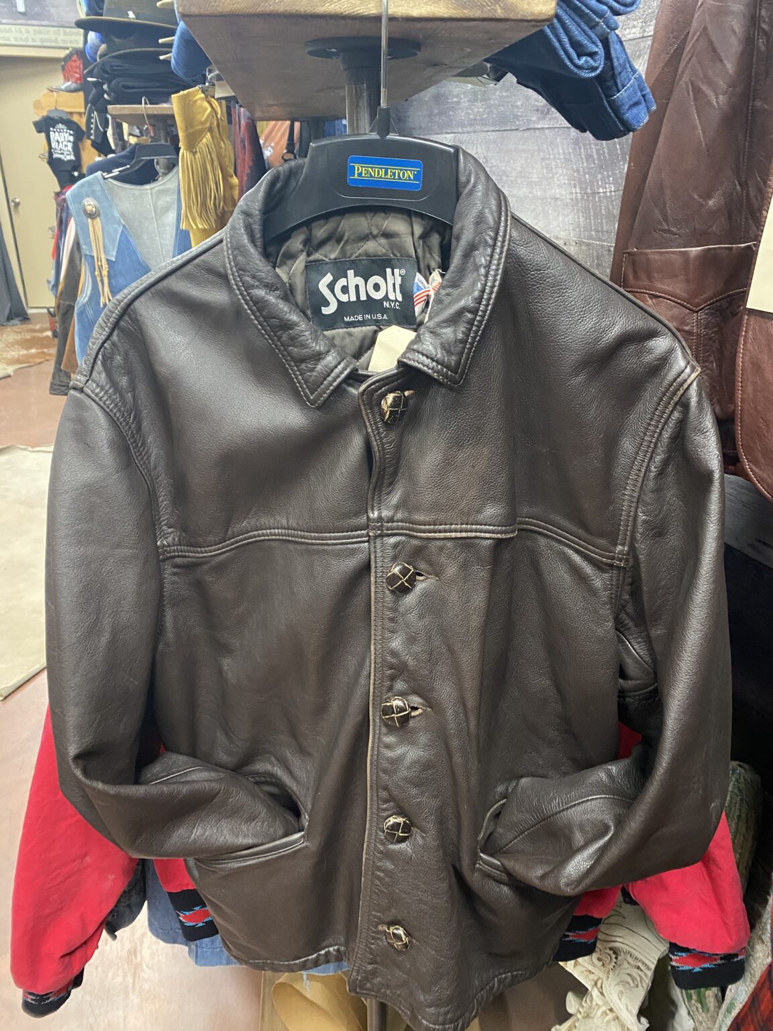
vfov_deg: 67.3
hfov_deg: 53.1
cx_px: 386
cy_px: 516
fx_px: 774
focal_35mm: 26
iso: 500
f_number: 1.8
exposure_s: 1/30
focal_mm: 4.25
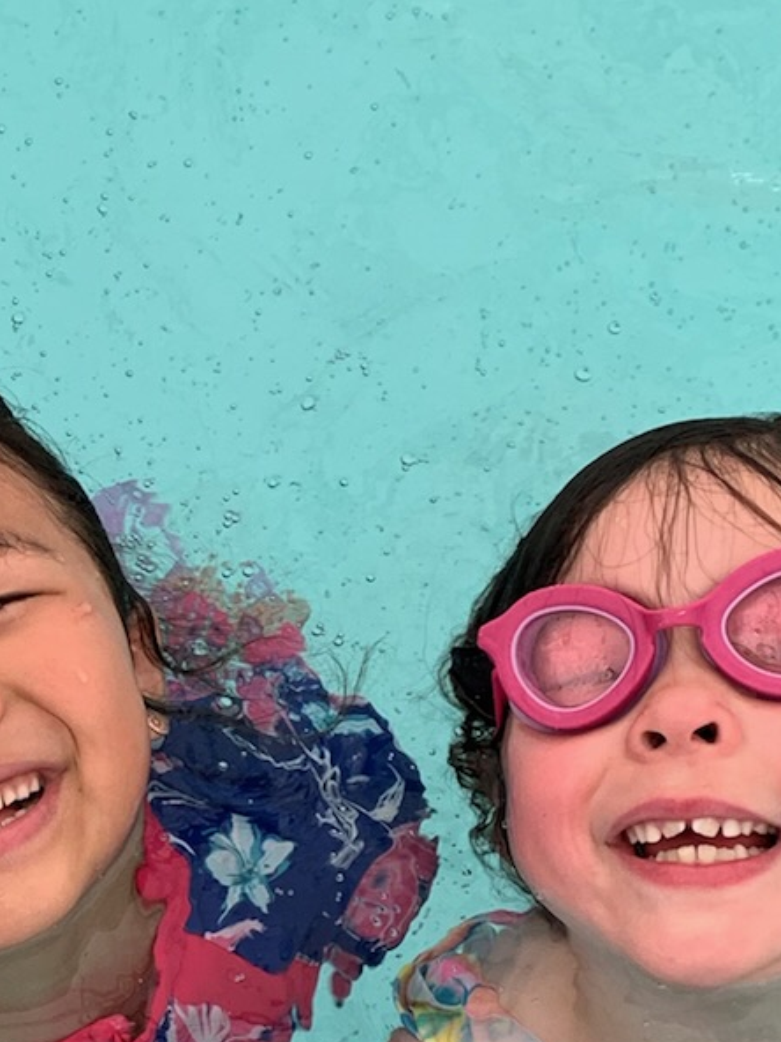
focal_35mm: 90
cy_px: 1067
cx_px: 11
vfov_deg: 21.0
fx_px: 2707
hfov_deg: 16.1
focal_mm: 4.25
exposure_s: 1/279
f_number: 1.8
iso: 25
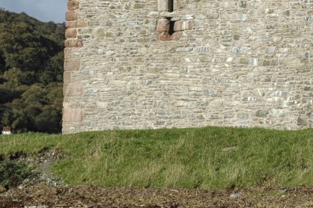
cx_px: 421
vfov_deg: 6.8
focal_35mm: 199
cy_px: -130
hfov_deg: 10.1
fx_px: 1729
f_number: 10
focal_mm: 40
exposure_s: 1/400
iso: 200
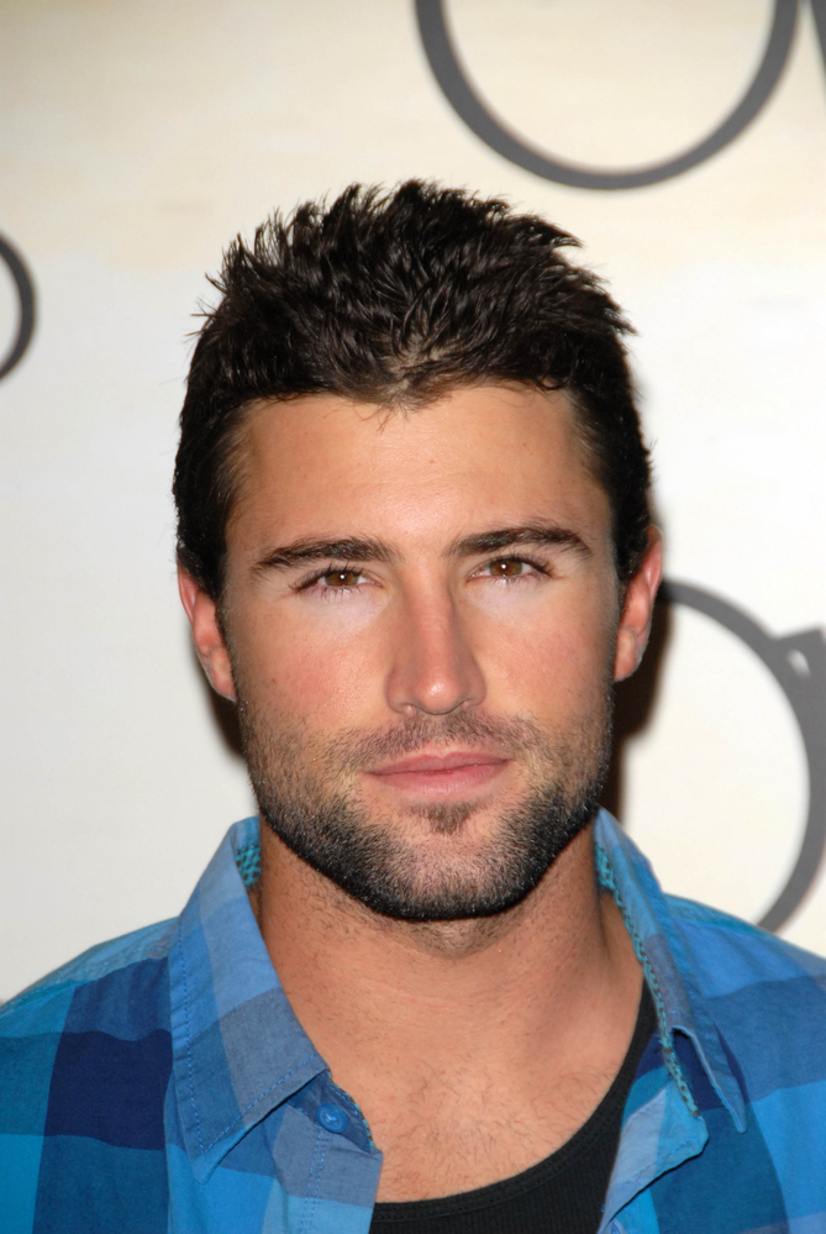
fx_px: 8748
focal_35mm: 255
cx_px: 413
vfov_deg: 8.1
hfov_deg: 5.4
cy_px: 617
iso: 400
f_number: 7.1
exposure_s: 1/250
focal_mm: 170
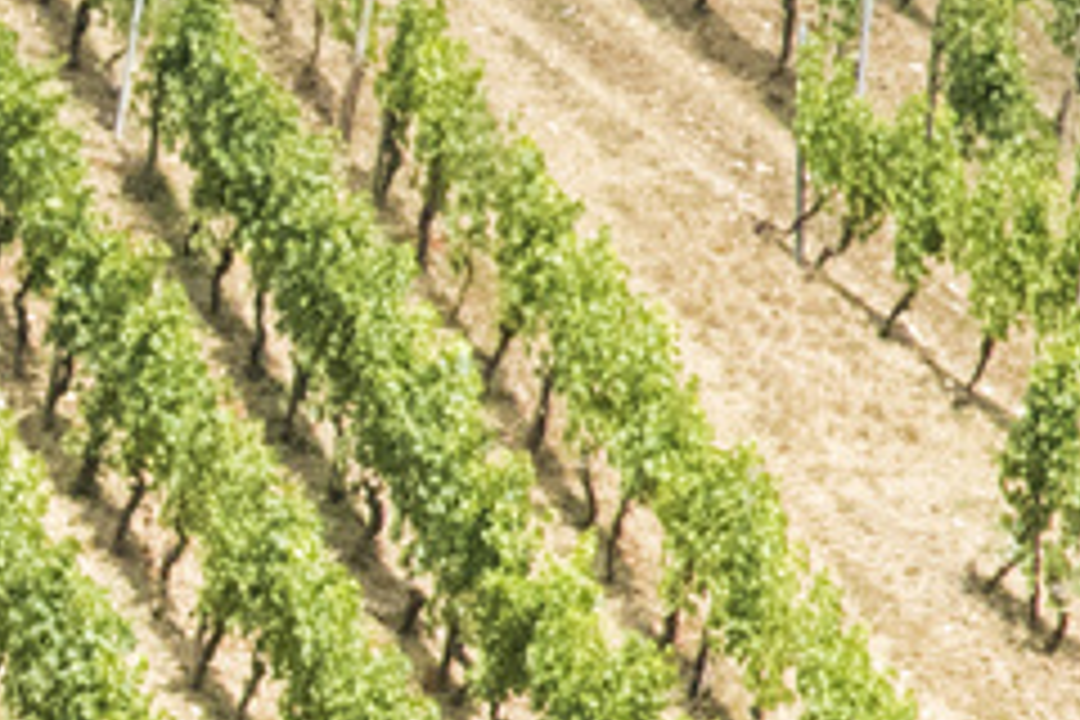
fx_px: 25809
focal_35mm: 860
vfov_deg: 1.6
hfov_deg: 2.4
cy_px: 590
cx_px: -990
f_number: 8
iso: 4000
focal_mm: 85
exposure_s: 1/4000
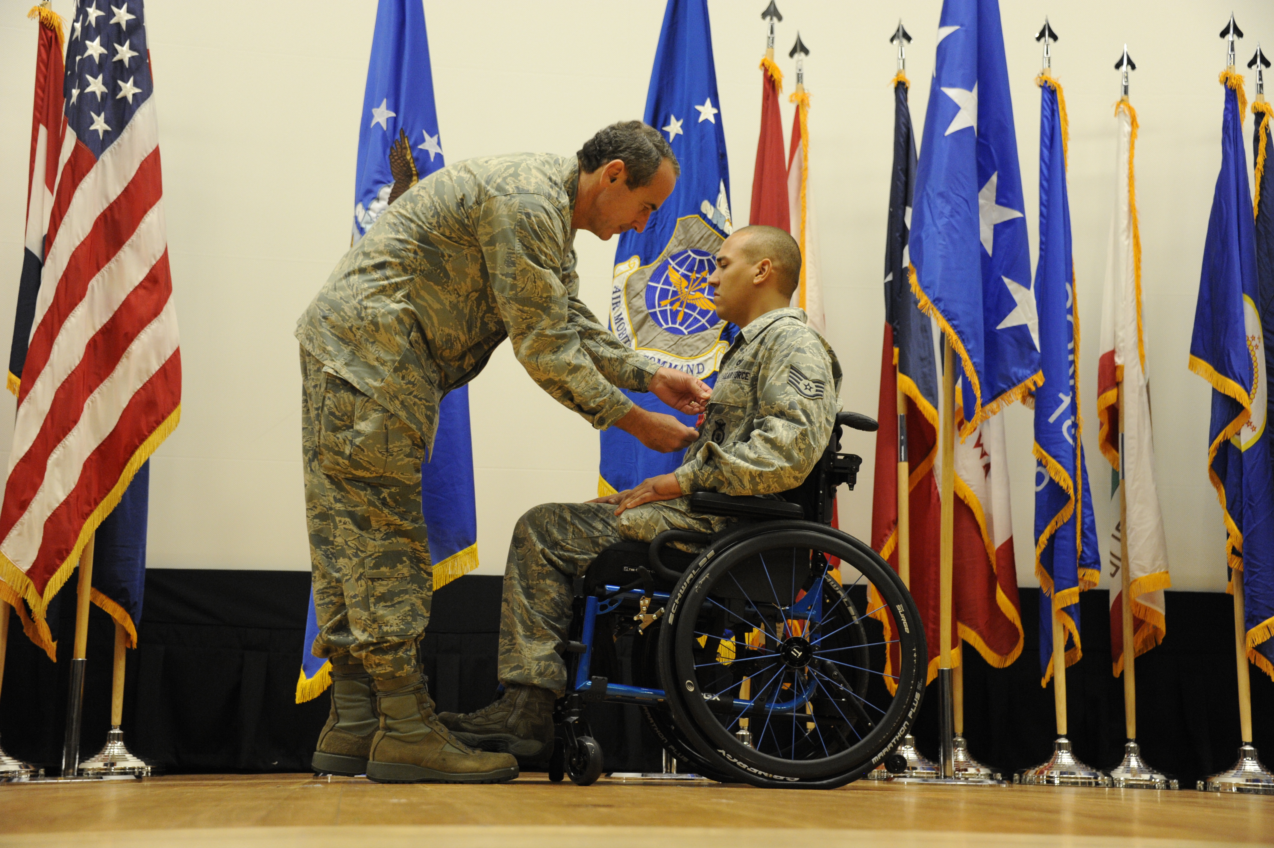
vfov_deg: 23.4
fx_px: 2051
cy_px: 424
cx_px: 637
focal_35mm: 58
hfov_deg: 34.5
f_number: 4.5
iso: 3200
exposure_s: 1/60
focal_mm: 58
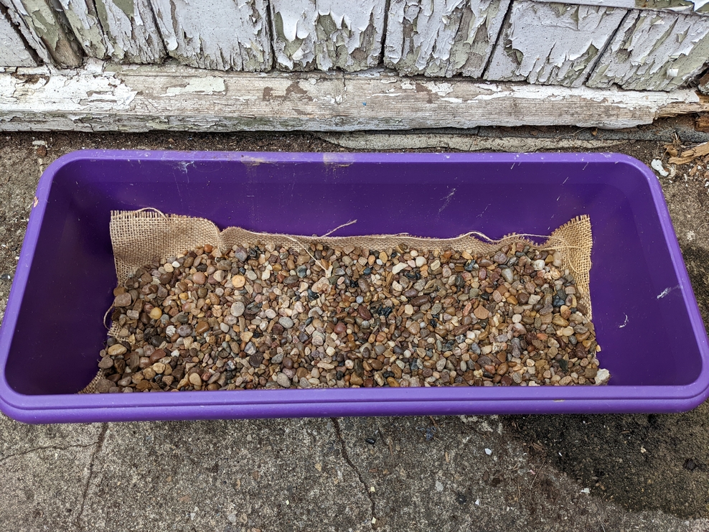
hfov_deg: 65.3
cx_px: 354
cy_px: 266
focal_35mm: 27
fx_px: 553
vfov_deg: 51.4
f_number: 1.73
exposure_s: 1/755
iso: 51
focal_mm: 4.38
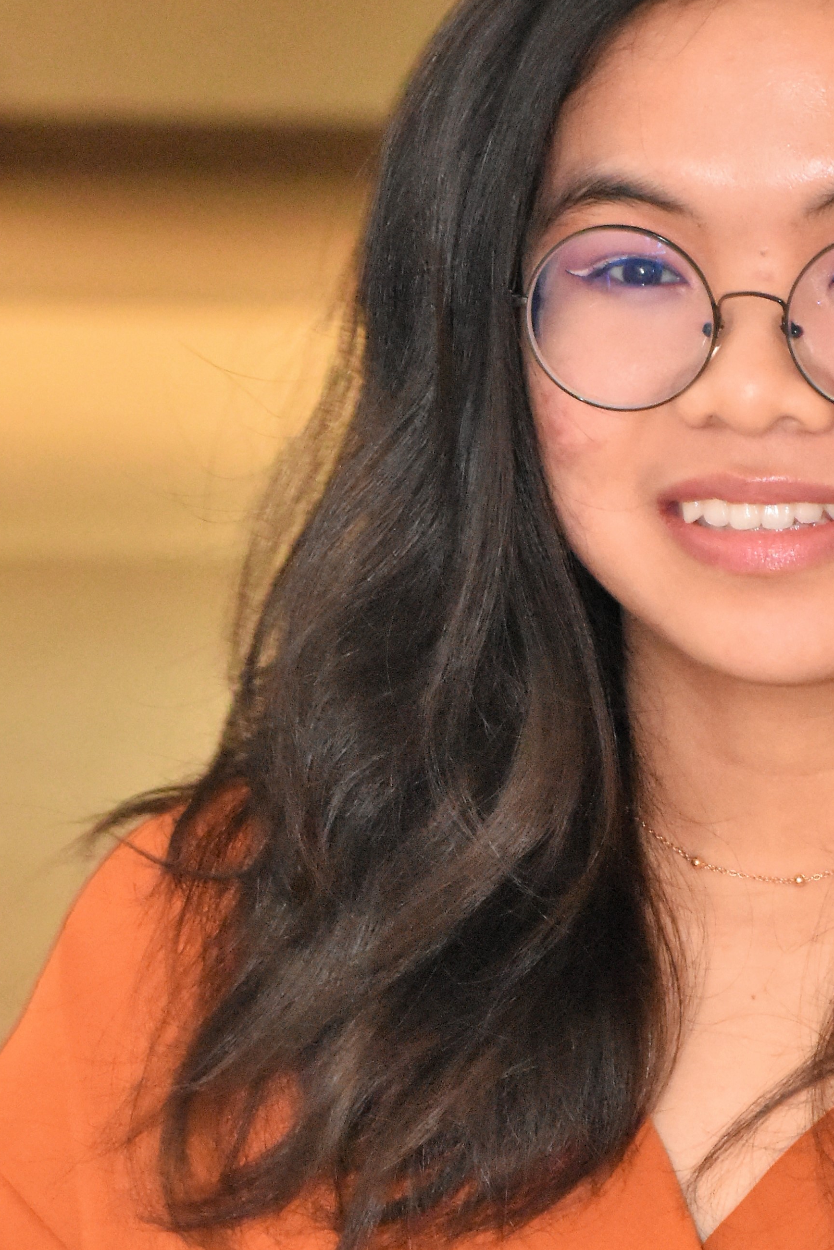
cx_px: 770
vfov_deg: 4.9
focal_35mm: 422
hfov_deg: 3.3
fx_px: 14661
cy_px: 811
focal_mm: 122
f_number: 11
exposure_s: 1/60
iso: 5000
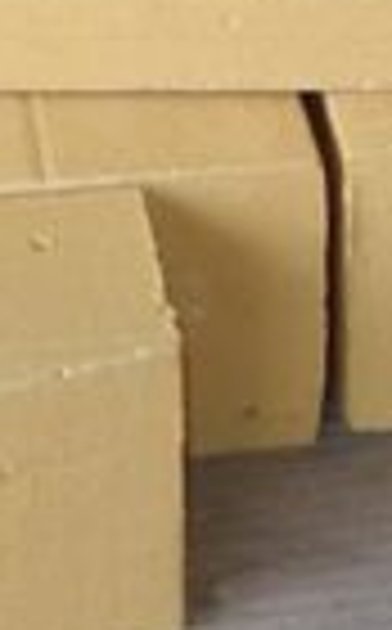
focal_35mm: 221
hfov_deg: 5.8
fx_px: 3793
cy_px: 4
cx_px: -225
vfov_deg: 9.4
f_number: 2.8
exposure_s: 1/30
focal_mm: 7.8
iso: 50
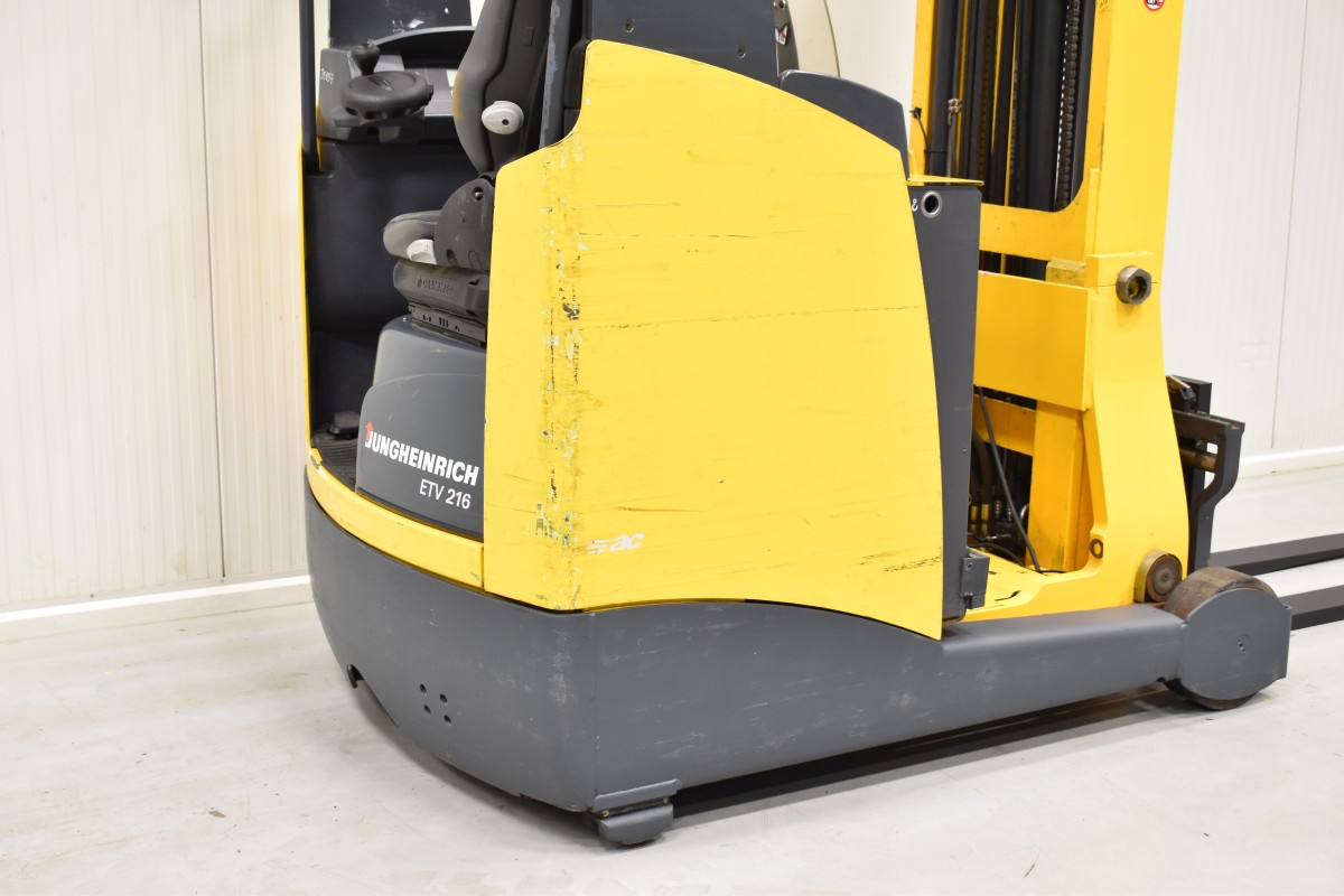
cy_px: 448
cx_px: 672
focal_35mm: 46
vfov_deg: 28.9
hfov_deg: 42.3
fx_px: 1736
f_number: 5.6
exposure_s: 1/13
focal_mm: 31
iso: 800
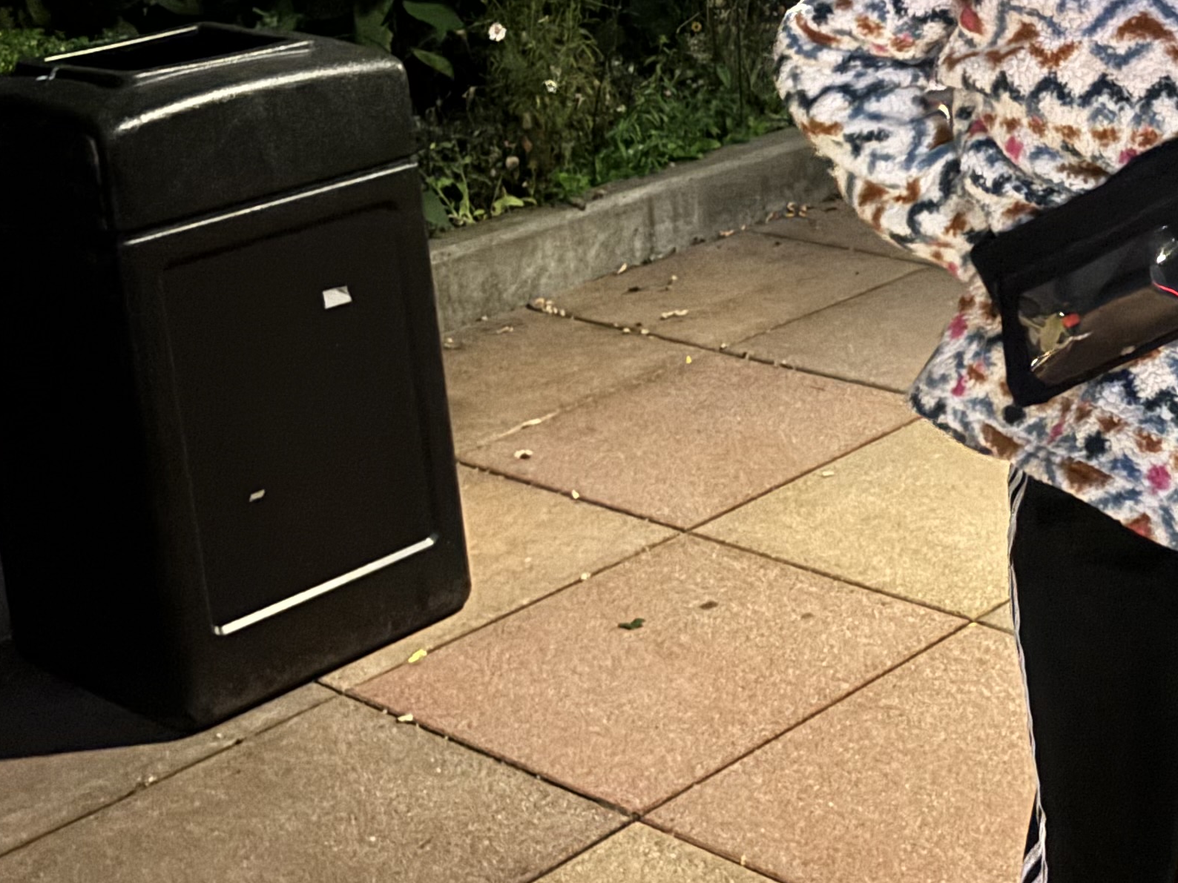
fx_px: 2246
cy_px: 39
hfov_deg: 27.6
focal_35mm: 66
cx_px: 1190
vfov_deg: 21.6
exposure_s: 1/9
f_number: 1.6
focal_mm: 5.96
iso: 2000
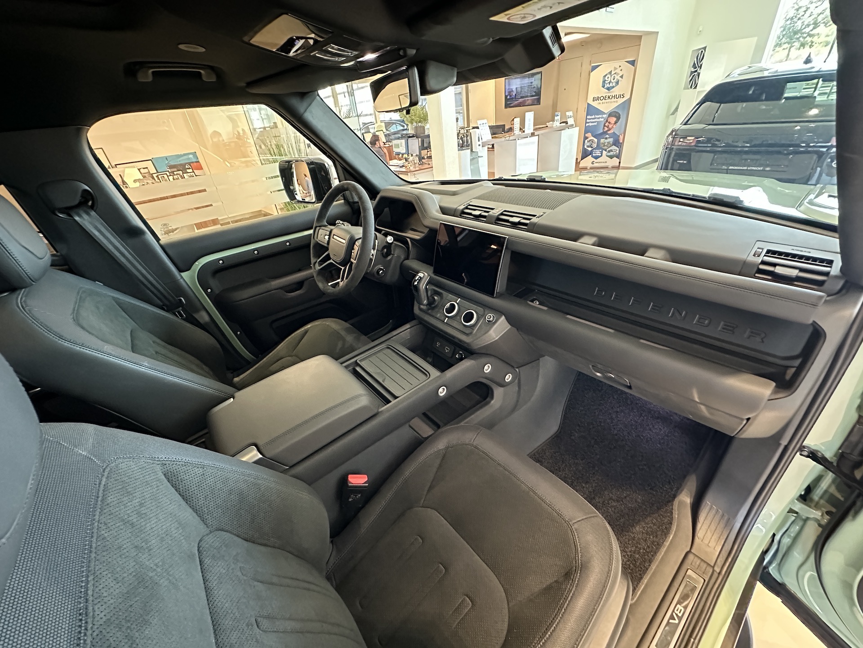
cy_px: 324
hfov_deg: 102.1
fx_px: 349
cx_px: 432
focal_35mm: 14
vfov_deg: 85.7
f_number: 2.2
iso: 1600
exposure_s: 1/34
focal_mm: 2.22
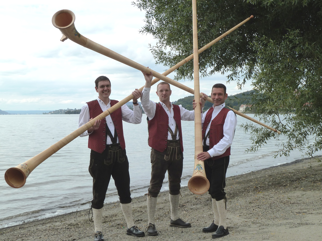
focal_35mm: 48
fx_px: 446
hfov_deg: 39.7
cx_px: 161
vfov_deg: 30.3
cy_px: 120
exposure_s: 1/400
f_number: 4
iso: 125
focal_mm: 7.9
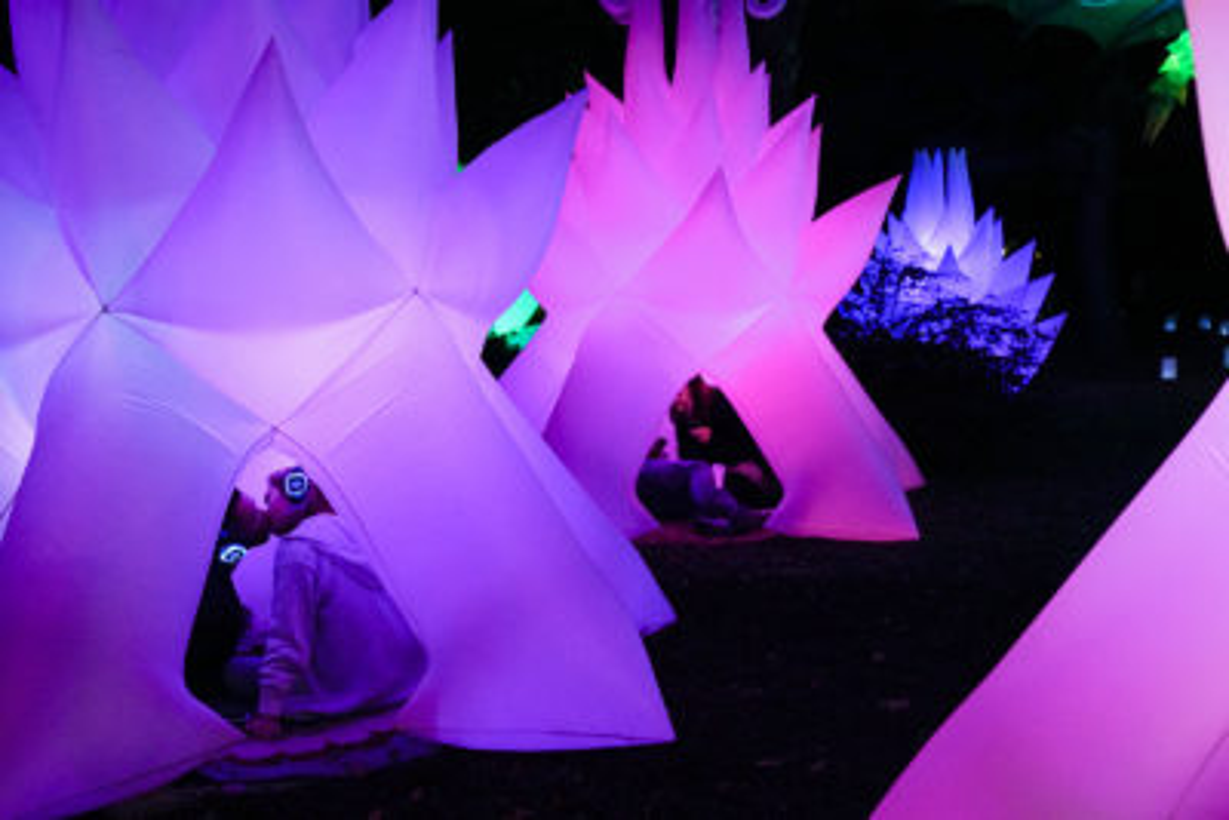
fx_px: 1707
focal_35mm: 50
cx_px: 614
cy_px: 410
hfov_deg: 39.6
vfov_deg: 27.0
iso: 8000
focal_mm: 50
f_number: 3.5
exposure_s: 1/80
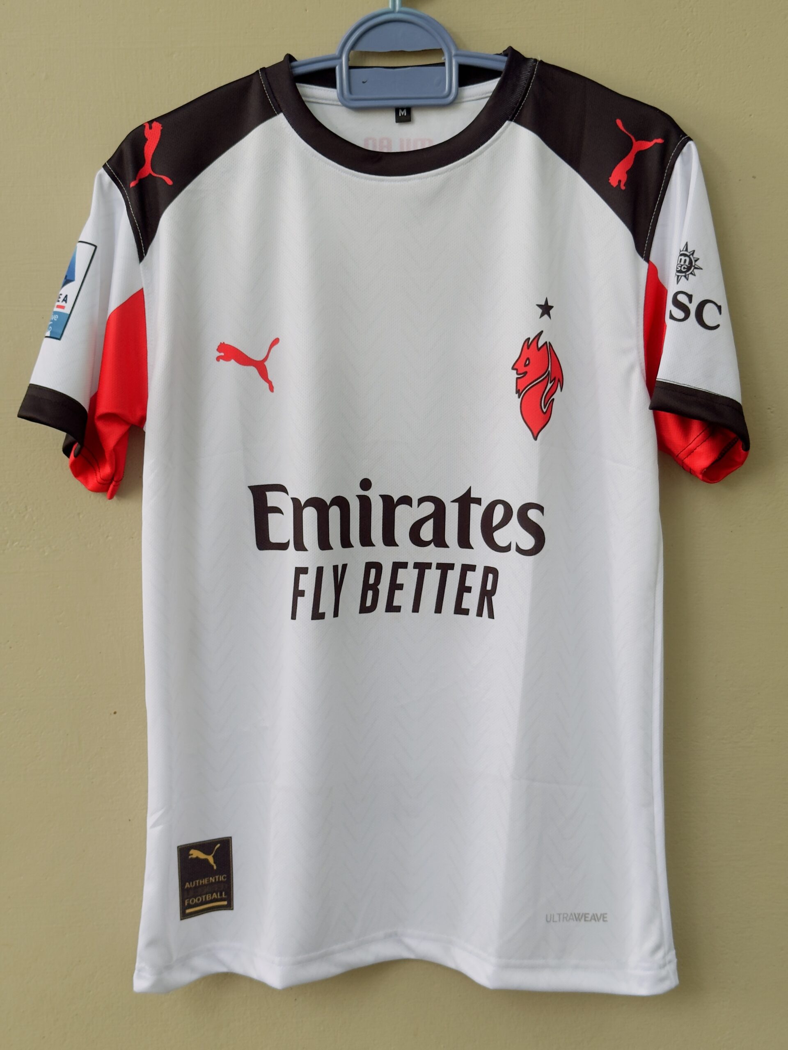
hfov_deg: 30.3
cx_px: 394
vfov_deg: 39.7
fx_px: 1457
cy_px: 525
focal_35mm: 48
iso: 100
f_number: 1.78
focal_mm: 6.76
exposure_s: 1/62
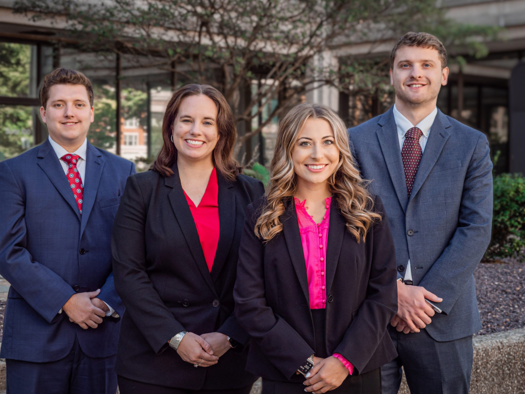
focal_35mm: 70
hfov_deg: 27.8
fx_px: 1062
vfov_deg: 21.0
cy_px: 211
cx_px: 233
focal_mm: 31
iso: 200
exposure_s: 1/400
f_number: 4
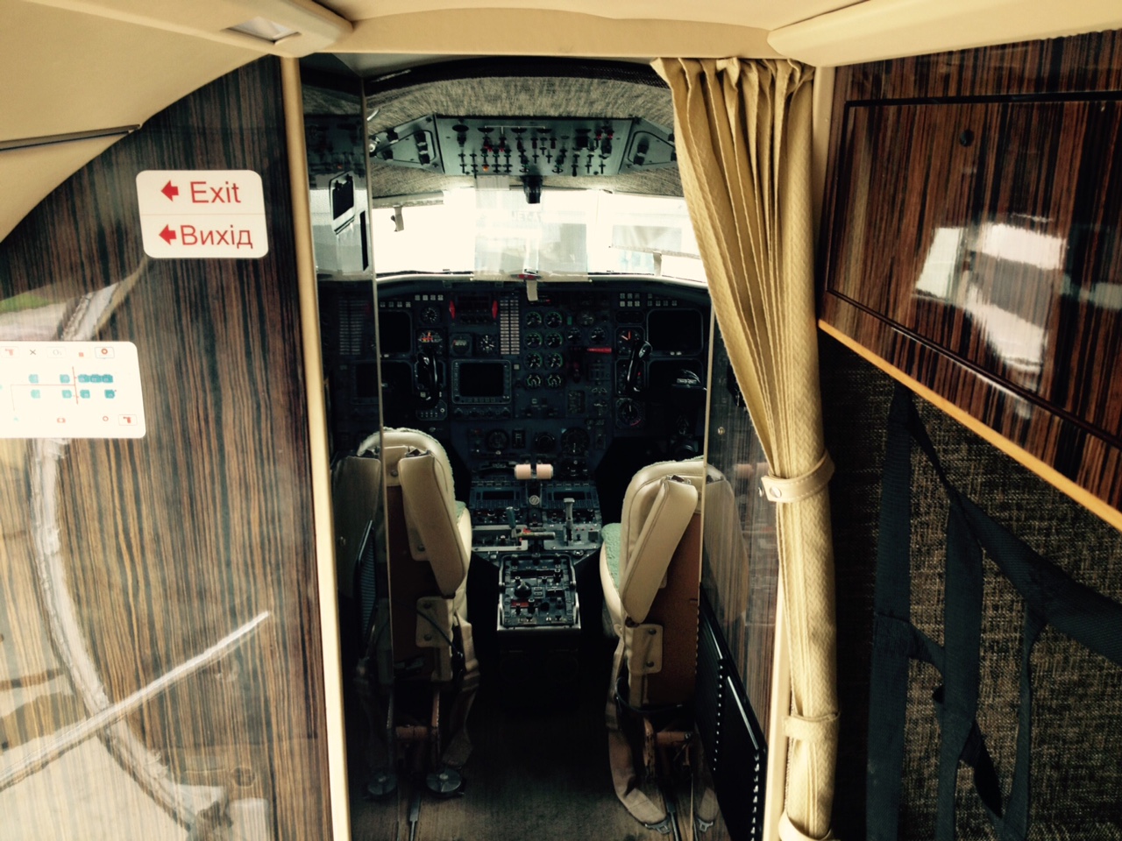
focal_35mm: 35
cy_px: 420
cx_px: 561
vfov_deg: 40.7
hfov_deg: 52.6
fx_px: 1134
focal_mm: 4.28
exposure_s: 1/20
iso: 50
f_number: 2.4
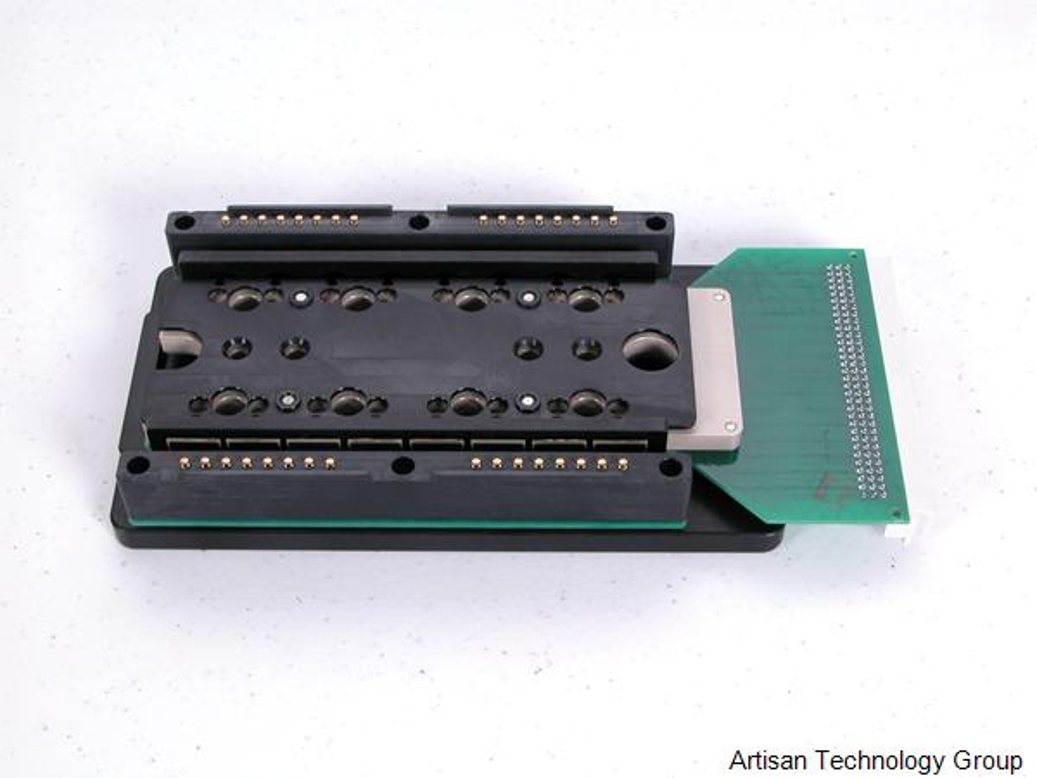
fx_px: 1738
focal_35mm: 58
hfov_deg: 33.2
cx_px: 518
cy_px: 389
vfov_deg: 25.2
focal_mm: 14.7
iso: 100
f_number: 7.9
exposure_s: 1/1000
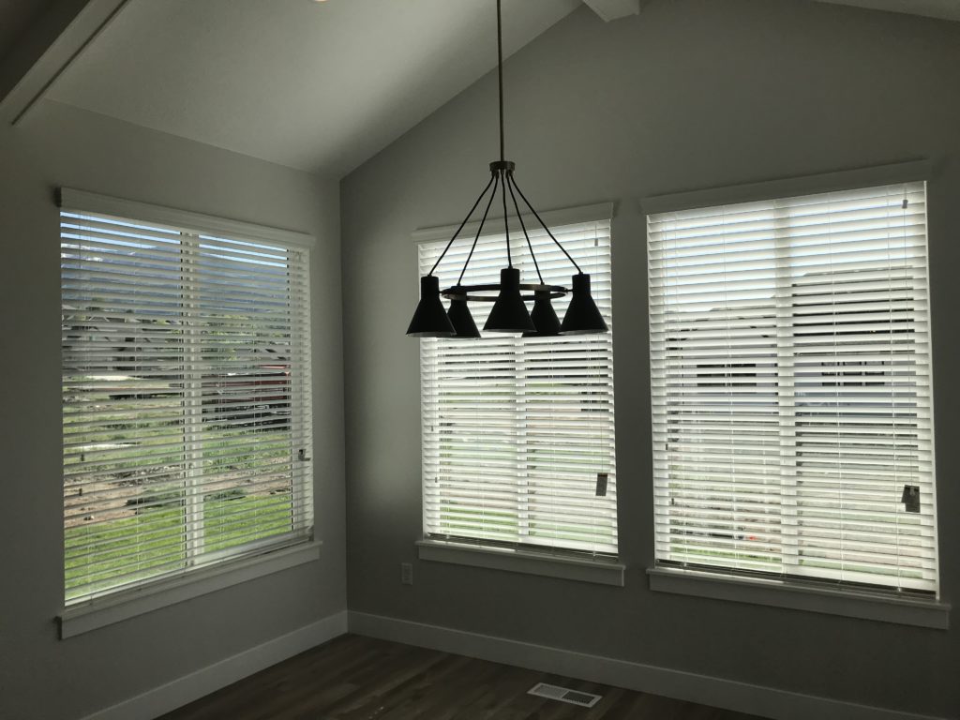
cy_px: 360
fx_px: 777
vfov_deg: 49.7
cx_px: 480
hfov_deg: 63.4
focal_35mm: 28
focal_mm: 3.99
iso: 20
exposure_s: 1/1808
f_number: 1.8
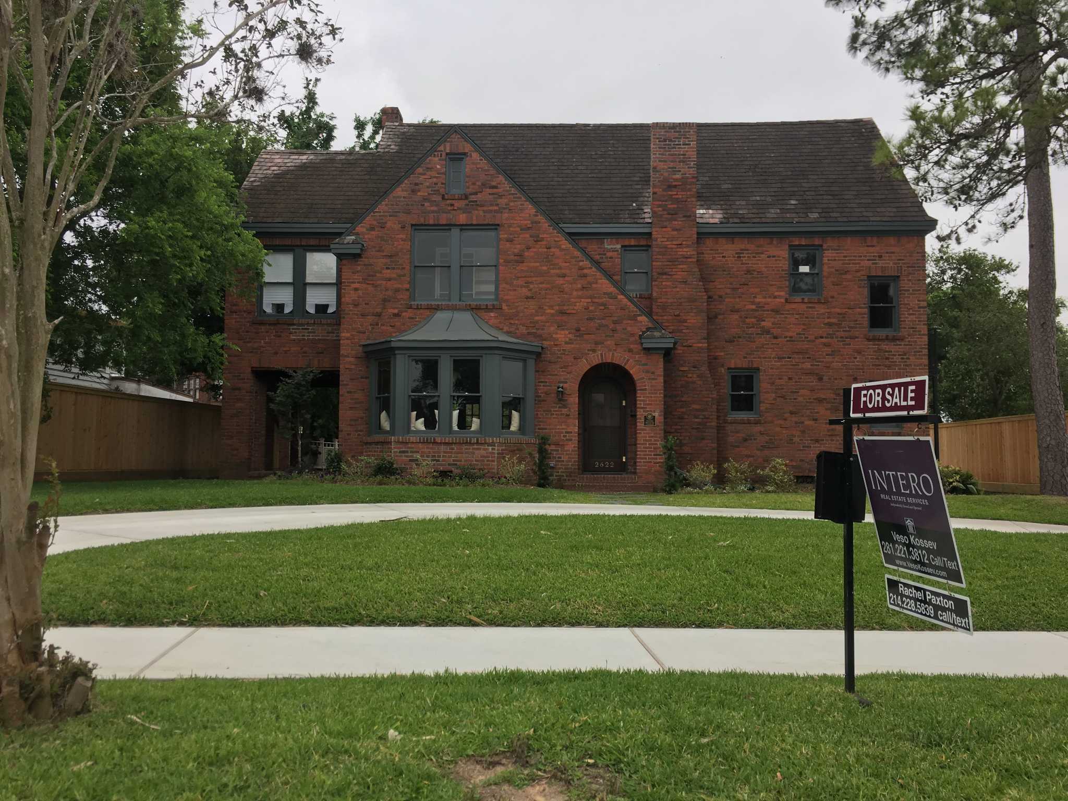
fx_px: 895
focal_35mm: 29
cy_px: 400
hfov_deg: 61.7
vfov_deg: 48.2
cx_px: 534
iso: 25
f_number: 2.2
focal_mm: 4.15
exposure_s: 1/206
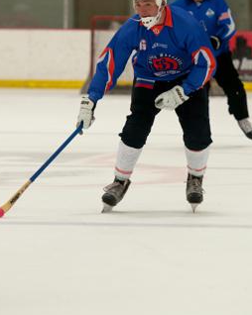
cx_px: 147
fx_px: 3630
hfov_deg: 4.0
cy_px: 143
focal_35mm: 389
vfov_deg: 5.0
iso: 400
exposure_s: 1/200
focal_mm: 160
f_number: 3.2
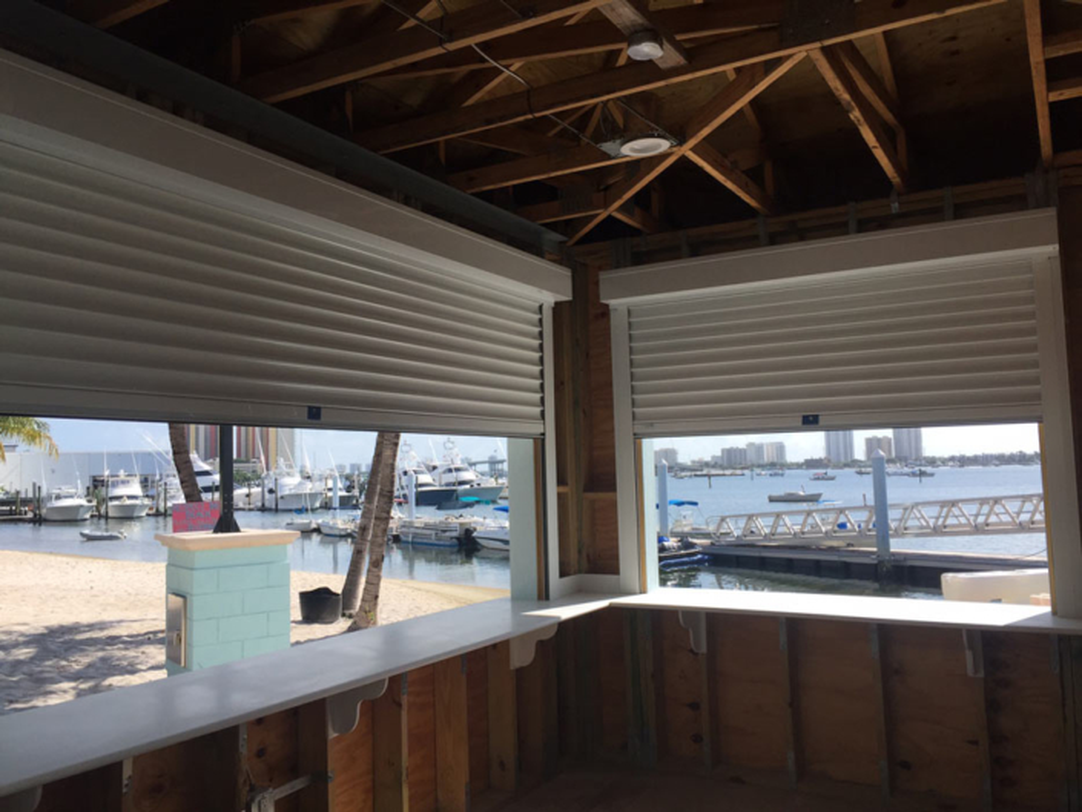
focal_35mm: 29
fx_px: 907
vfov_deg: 48.2
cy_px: 406
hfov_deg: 61.7
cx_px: 541
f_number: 2.2
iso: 32
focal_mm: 4.15
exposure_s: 1/1464
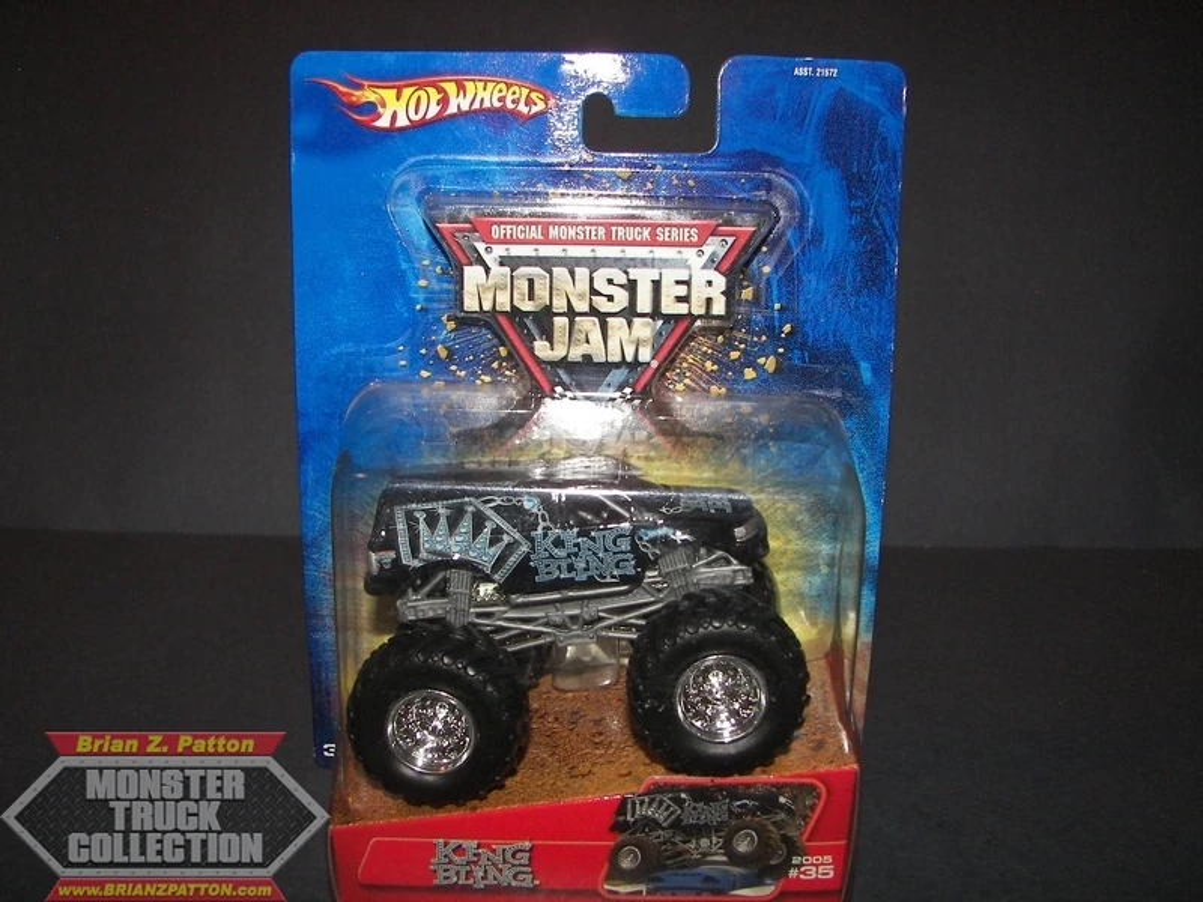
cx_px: 602
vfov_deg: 39.7
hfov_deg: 51.4
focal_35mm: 36
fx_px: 1251
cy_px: 451
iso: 100
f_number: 2.8
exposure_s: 1/30
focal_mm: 6
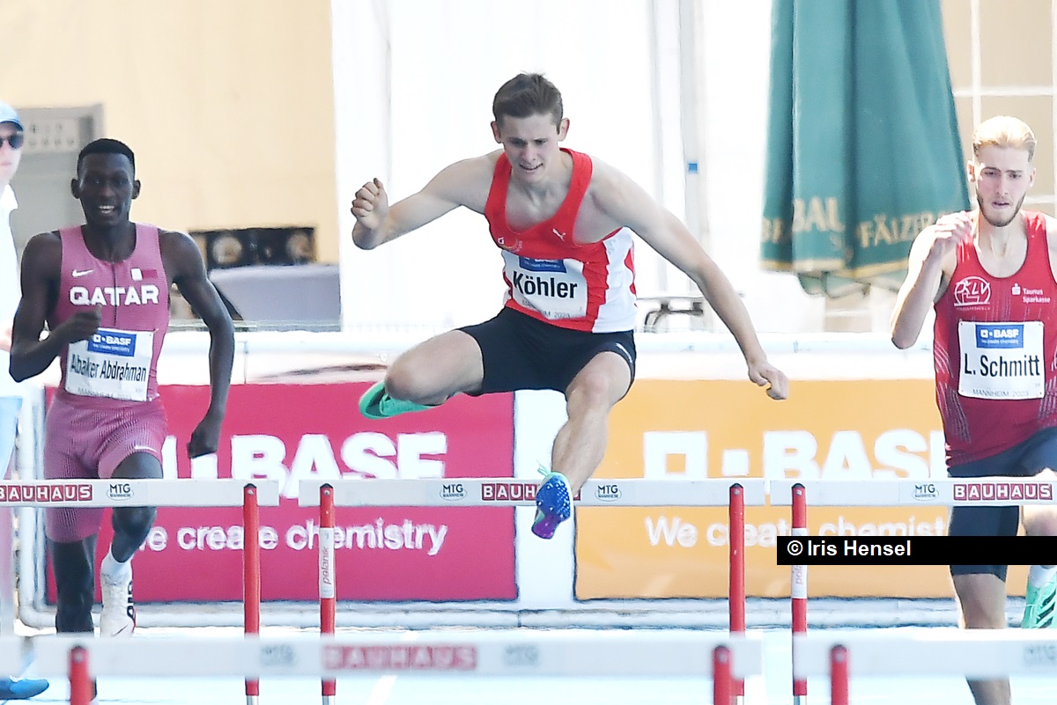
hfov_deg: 4.6
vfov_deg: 3.1
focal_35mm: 450
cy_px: 352
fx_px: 13217
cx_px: 528
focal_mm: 300
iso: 400
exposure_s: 1/1000
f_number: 5.6
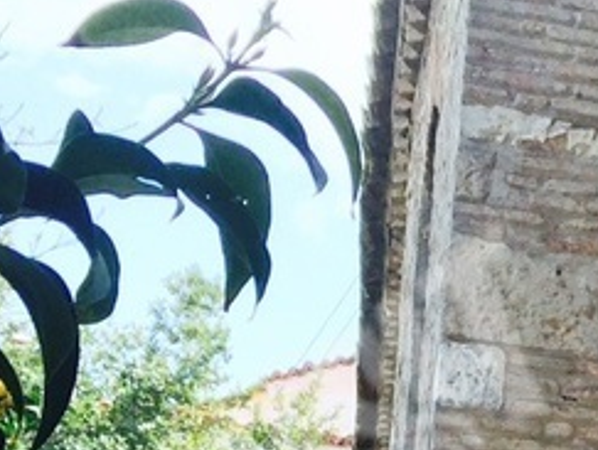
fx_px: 2474
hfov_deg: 12.1
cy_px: 696
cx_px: 1238
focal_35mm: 143
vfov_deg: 10.0
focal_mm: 4.15
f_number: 2.2
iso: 32
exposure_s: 1/423
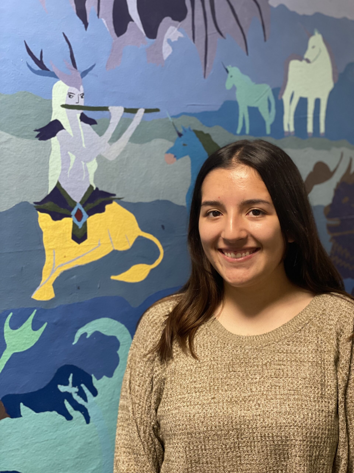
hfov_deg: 28.0
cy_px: 236
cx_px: 177
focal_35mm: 52
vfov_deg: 36.8
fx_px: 709
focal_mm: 6
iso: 160
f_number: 2
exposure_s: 1/40
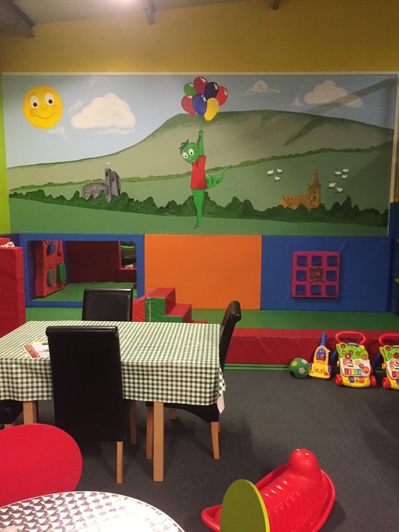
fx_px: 446
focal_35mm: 29
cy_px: 266
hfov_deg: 48.2
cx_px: 200
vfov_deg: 61.7
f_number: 2.2
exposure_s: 1/25
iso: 250
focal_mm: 4.15
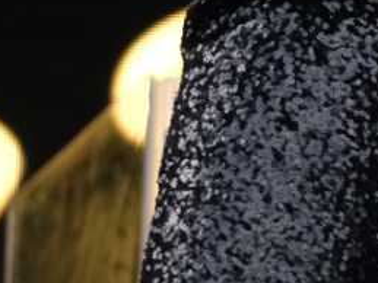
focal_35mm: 570
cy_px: -567
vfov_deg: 2.6
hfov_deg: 3.4
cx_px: 1299
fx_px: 6221
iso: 400
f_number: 2.8
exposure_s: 1/160
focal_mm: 50
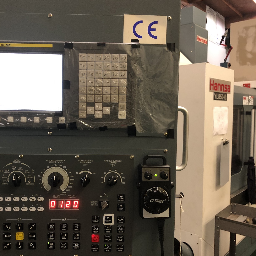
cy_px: 125
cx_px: 103
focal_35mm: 34
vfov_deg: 48.4
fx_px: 284
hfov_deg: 48.2
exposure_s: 1/13
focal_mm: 4
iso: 100
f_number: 1.8
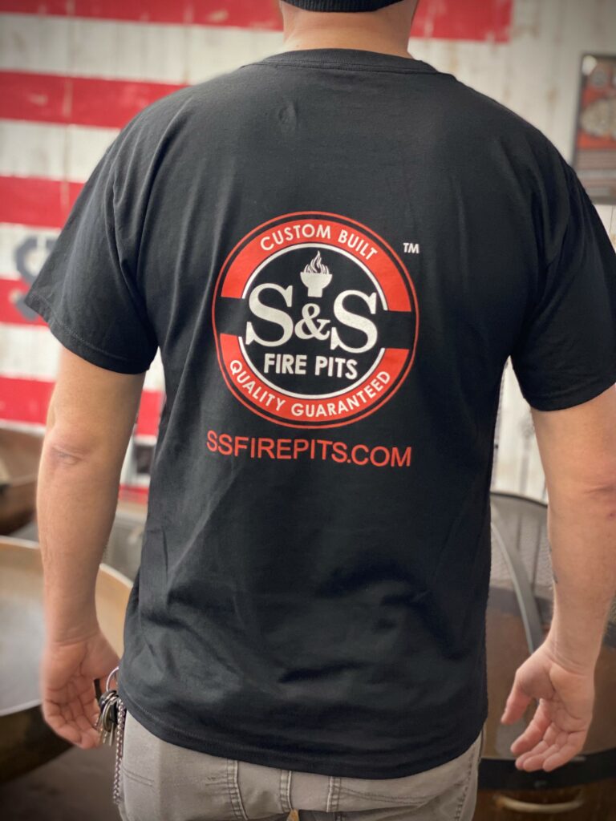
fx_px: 1234
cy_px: 410
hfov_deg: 28.0
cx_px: 308
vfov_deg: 36.8
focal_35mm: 52
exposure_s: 1/24
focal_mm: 6
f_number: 2
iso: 400
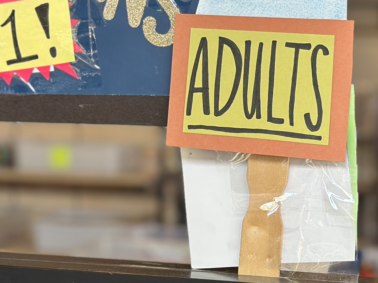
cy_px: 13
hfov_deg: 17.5
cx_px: 87
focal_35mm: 112
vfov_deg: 13.1
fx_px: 1223
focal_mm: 6.86
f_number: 1.78
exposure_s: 1/120
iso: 100
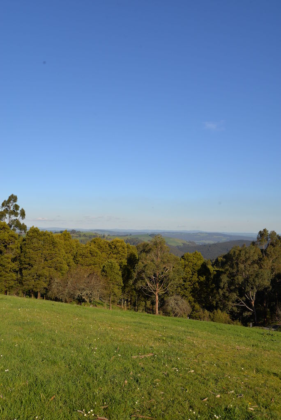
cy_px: 210
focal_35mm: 32
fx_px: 374
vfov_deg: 58.7
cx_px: 140
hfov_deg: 41.2
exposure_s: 1/400
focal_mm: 32
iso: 200
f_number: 10
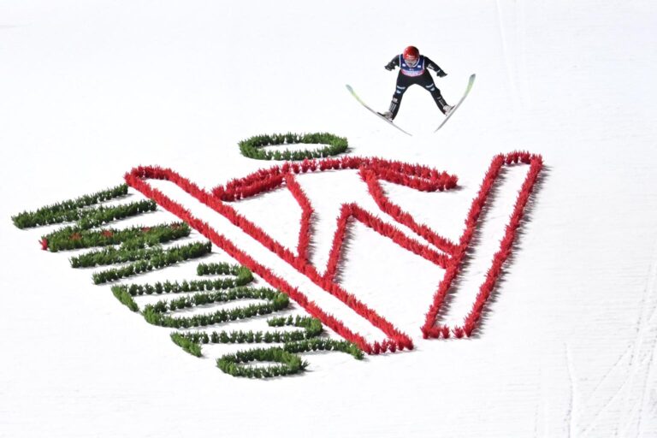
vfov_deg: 3.4
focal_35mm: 400
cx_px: 328
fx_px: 7299
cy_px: 219
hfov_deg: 5.2
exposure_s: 1/800
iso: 6400
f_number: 4.5
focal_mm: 400
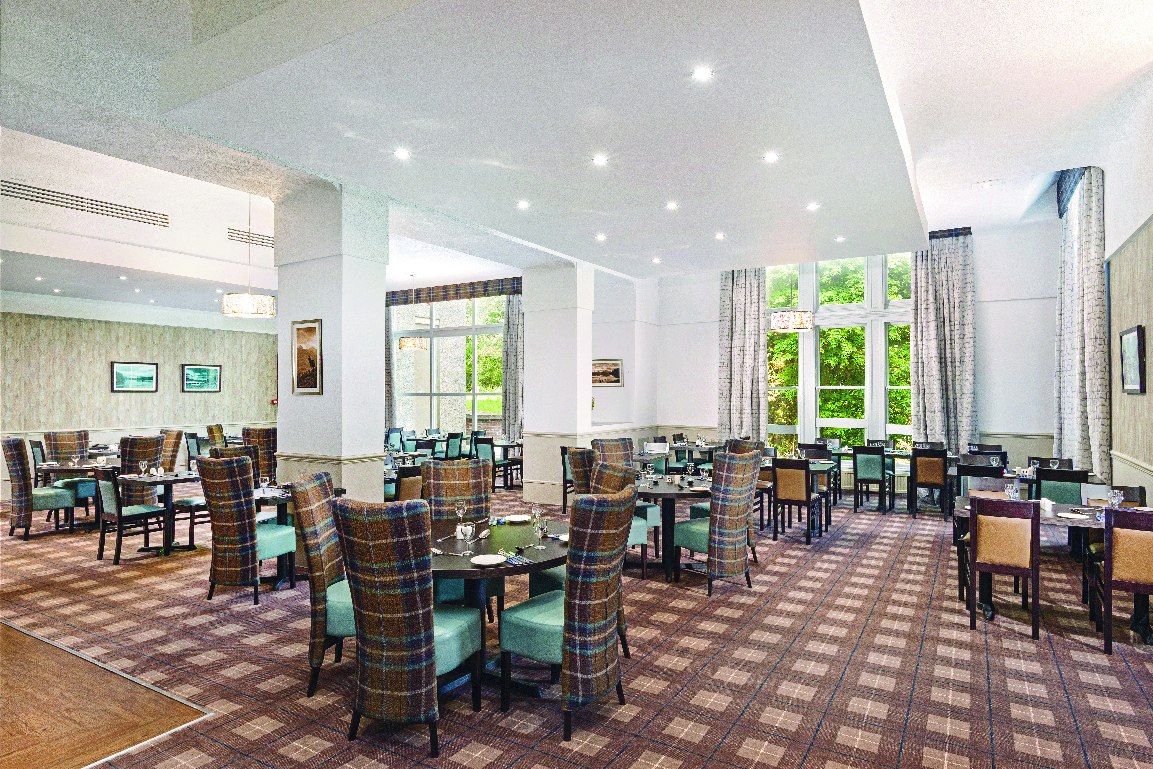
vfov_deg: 62.0
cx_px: 576
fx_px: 641
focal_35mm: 20
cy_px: 384
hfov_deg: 84.0
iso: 640
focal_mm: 20
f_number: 10
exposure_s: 1/30
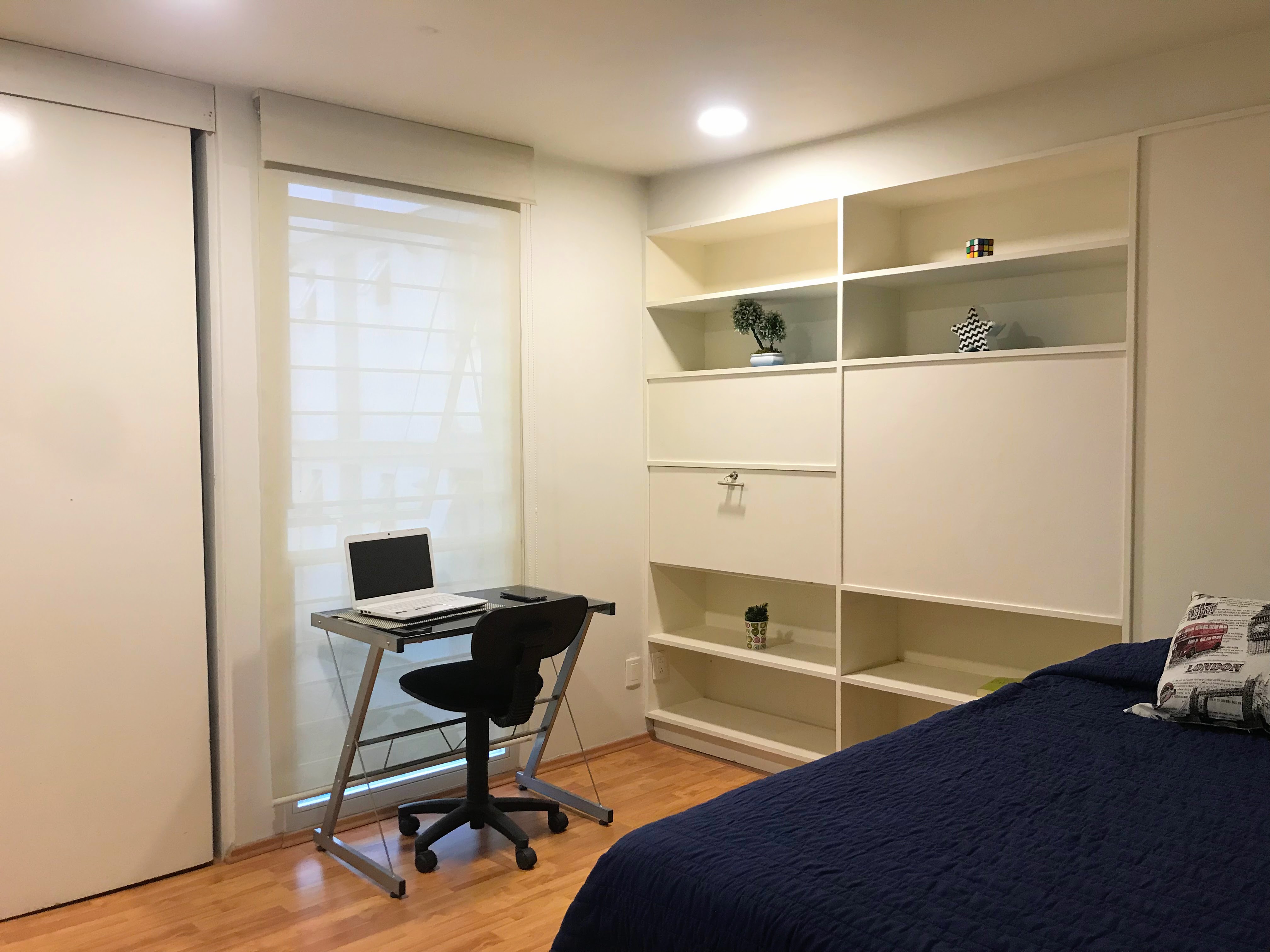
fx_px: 1027
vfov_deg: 49.7
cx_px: 635
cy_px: 476
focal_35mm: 28
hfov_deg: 63.4
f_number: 1.8
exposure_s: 1/20
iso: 40
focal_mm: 3.99
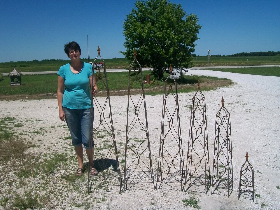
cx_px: 140
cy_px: 105
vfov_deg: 39.7
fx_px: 291
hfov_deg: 51.4
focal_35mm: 36
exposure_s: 1/1000
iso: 80
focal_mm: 6
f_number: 4.8
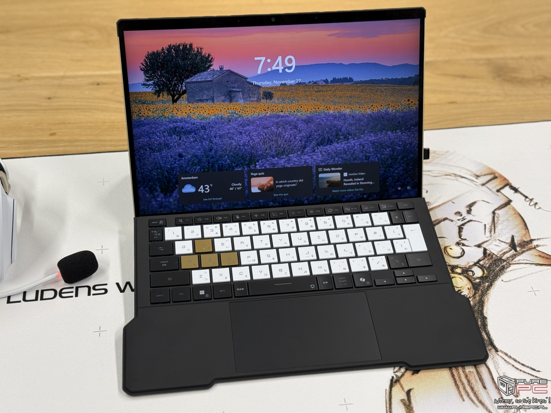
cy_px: 206
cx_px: 276
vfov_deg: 30.3
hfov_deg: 39.7
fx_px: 764
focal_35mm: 48
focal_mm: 6.76
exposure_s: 1/100
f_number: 1.78
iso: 80
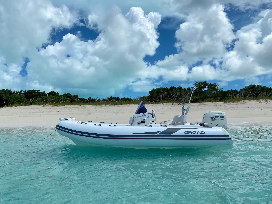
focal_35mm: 26
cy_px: 102
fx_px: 204
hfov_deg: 67.3
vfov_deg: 53.1
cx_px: 136
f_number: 1.8
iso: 32
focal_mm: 4.25
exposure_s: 1/8850
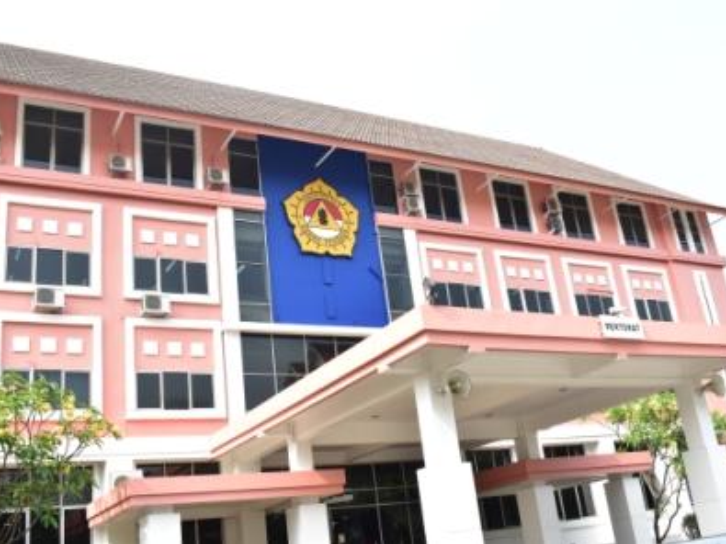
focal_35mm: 36
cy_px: 271
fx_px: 755
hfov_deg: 51.4
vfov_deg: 39.6
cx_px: 353
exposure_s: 1/400
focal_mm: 22
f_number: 10
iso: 800
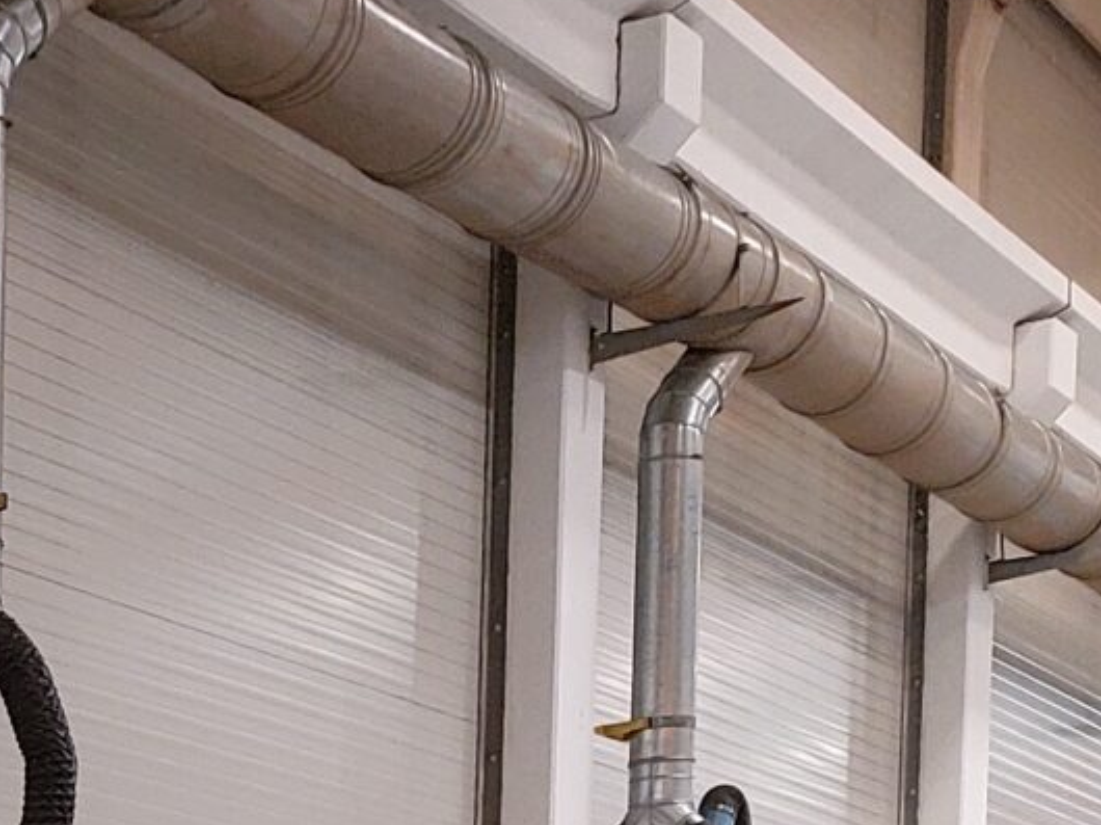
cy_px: 1731
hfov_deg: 14.3
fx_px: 3688
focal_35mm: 116
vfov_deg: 11.3
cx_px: -1055
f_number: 1.8
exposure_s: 1/50
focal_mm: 5.23
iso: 250
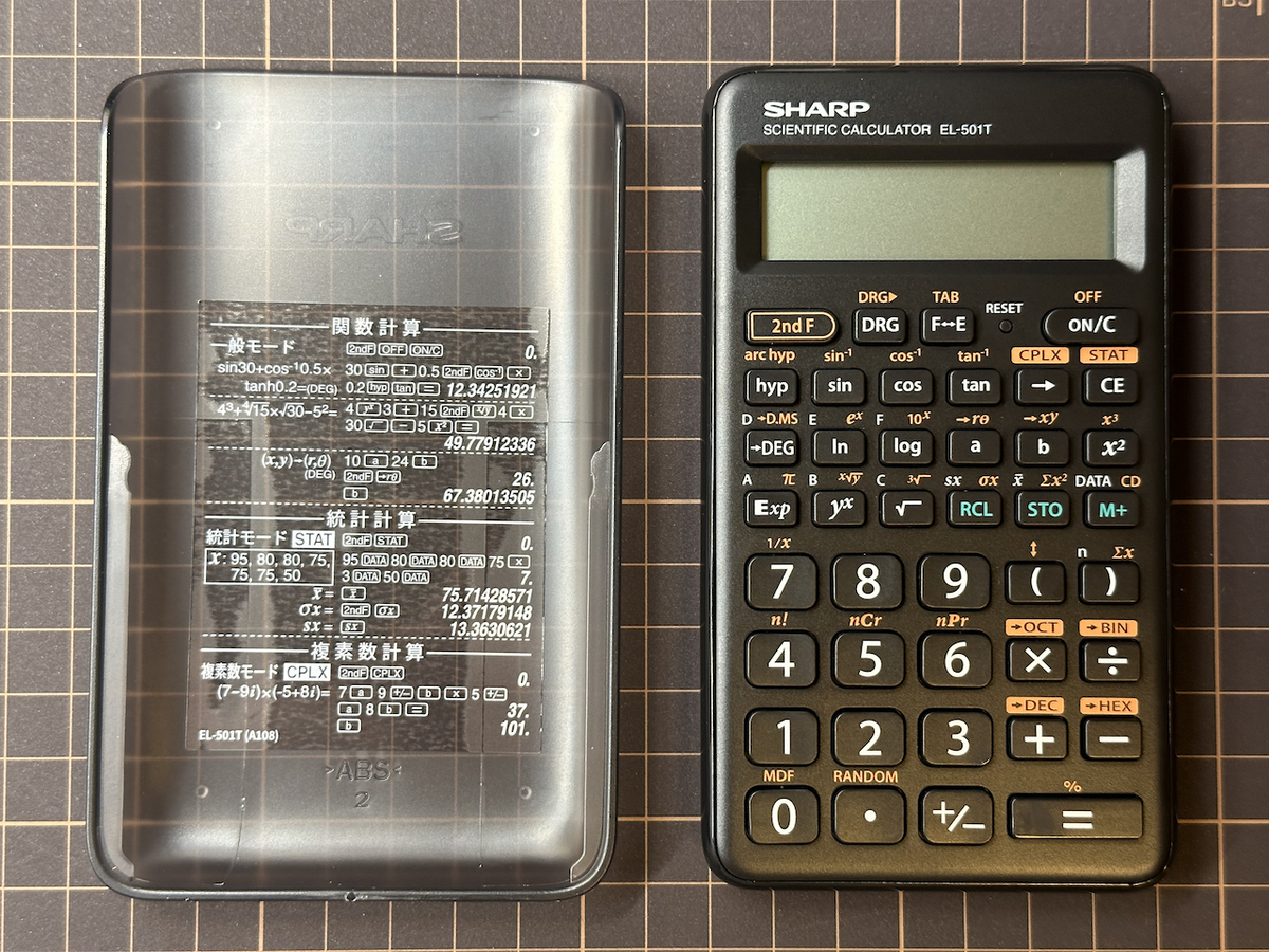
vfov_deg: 30.3
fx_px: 1760
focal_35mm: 48
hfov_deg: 39.7
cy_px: 476
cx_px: 634
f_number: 1.78
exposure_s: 1/60
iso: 200
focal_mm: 6.86
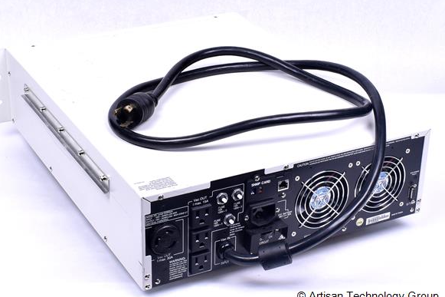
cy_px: 150
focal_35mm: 31
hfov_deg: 60.3
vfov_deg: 42.3
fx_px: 383
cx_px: 216
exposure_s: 1/200
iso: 200
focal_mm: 20
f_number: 11
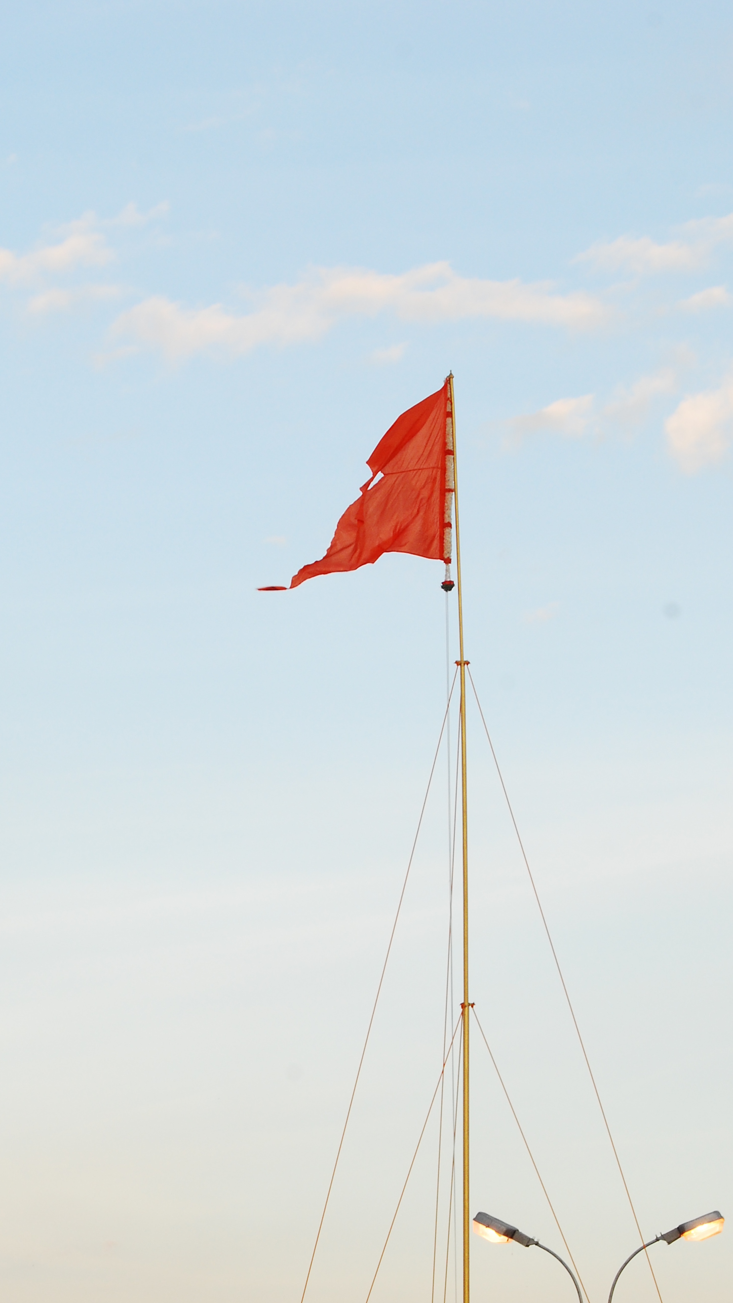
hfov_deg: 10.1
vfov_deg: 17.8
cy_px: 915
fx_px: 4146
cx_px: 293
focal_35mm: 120
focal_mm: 52
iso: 400
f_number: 11
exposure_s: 1/60
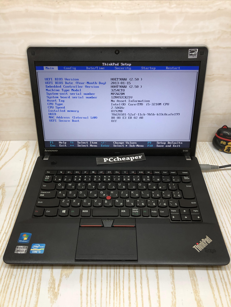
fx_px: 249
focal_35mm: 28
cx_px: 116
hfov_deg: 49.7
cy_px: 154
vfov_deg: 63.4
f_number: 1.8
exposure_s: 1/30
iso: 32
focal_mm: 3.99
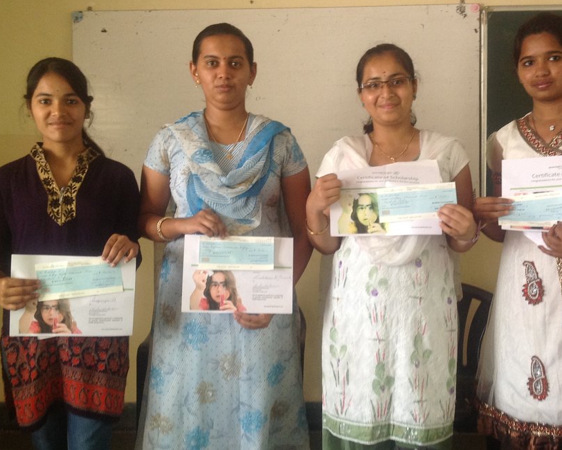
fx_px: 715
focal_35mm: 43
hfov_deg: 42.8
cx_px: 311
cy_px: 227
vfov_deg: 34.9
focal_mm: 4.28
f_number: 2.4
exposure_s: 1/15
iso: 125
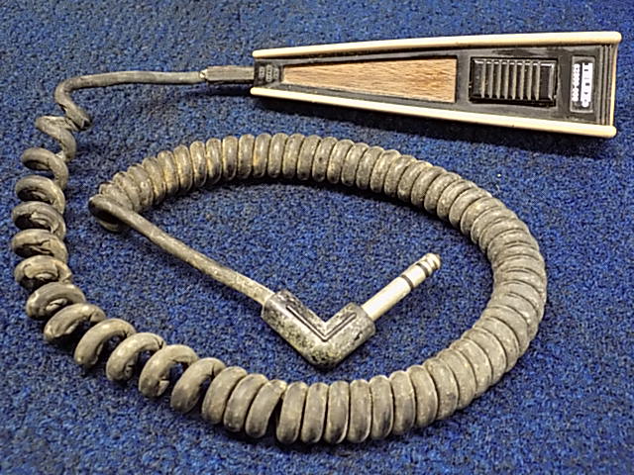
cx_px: 317
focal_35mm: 46
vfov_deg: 31.5
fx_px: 843
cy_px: 238
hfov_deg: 41.2
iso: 400
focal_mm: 8.1
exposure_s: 1/10
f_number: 3.7
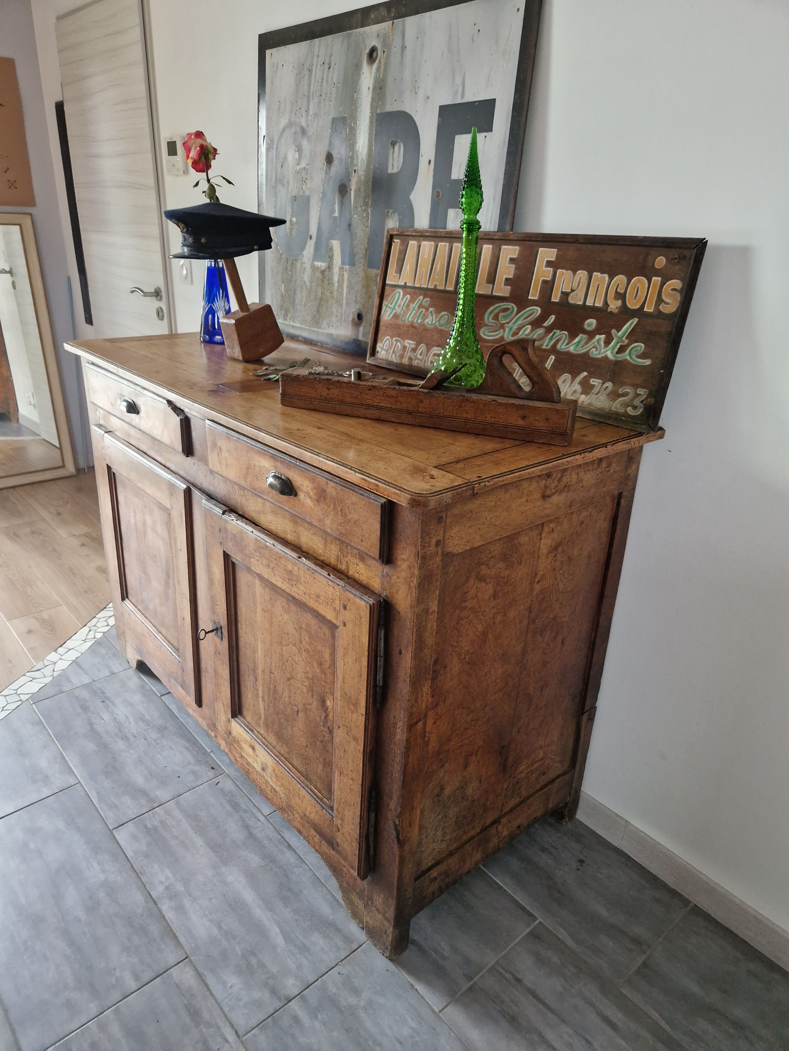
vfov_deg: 73.9
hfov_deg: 58.9
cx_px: 394
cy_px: 526
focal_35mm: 23
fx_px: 699
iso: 640
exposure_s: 1/100
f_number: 1.8
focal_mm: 5.4
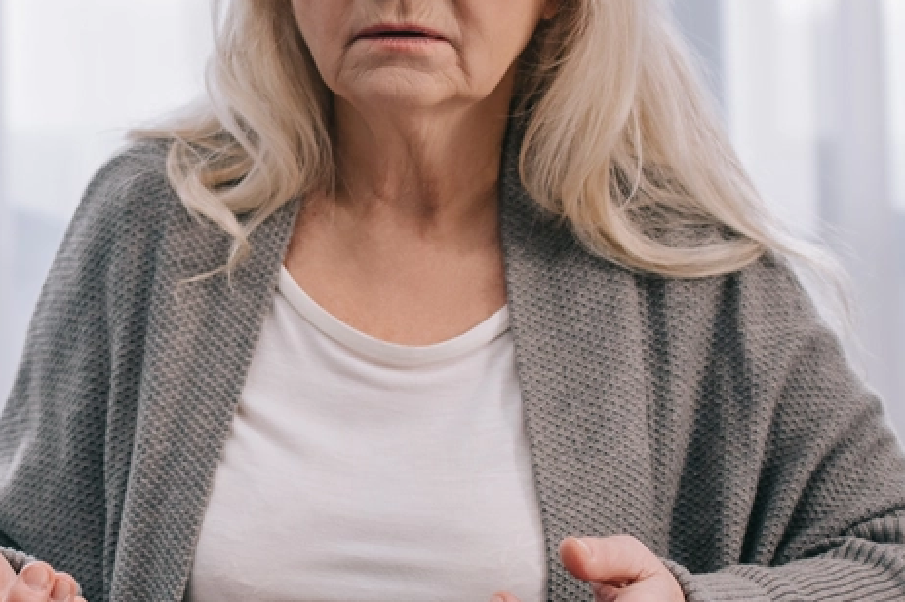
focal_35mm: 181
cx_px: -54
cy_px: 222
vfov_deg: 7.6
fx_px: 4548
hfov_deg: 11.2
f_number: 3.2
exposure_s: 1/200
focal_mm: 70
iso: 200
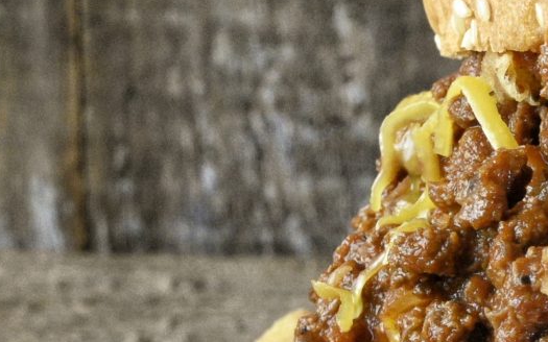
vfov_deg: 4.7
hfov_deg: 7.4
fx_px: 4151
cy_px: 321
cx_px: 925
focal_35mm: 278
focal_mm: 70
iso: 6400
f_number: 16
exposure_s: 1/80
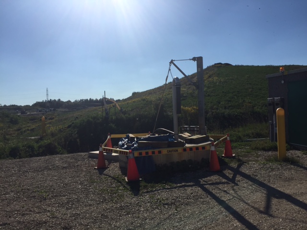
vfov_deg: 48.2
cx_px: 154
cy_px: 115
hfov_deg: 61.7
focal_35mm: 29
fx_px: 257
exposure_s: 1/4950
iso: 32
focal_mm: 4.15
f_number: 2.2
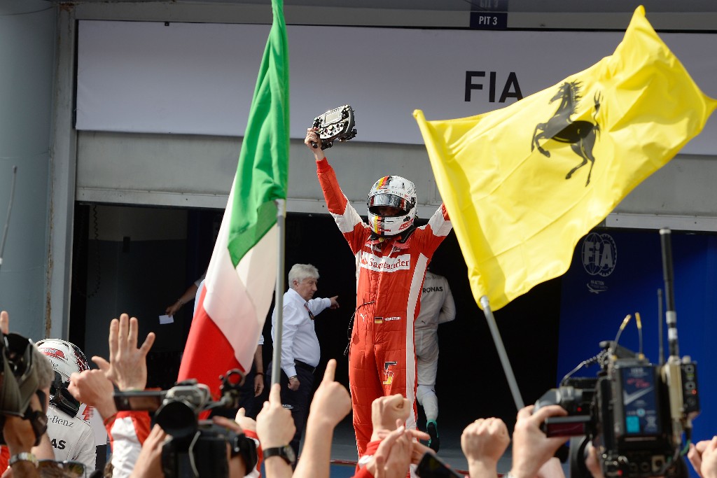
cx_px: 358
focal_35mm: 92
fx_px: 1832
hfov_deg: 22.1
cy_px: 239
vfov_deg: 14.9
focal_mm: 92
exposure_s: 1/1000
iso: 400
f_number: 8
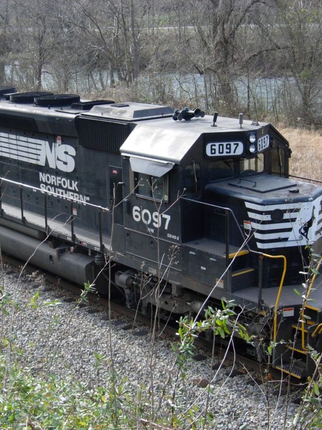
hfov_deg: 20.6
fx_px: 881
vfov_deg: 27.4
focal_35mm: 71
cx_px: 85
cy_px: 224
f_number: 3.2
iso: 64
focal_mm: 10.6
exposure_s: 1/279
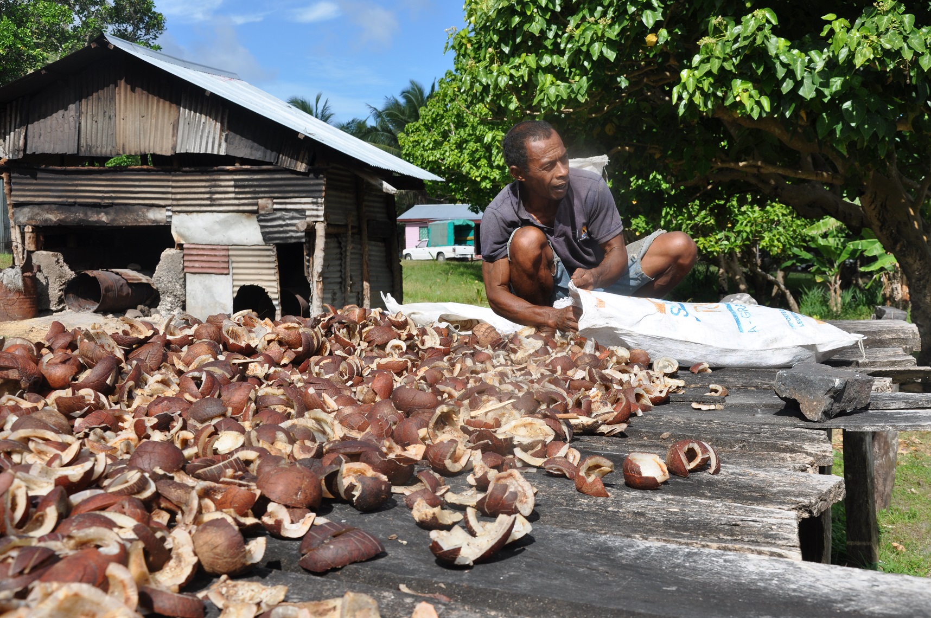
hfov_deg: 43.6
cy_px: 309
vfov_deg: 29.8
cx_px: 466
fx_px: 1162
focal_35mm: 45
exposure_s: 1/400
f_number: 10
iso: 200
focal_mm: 30
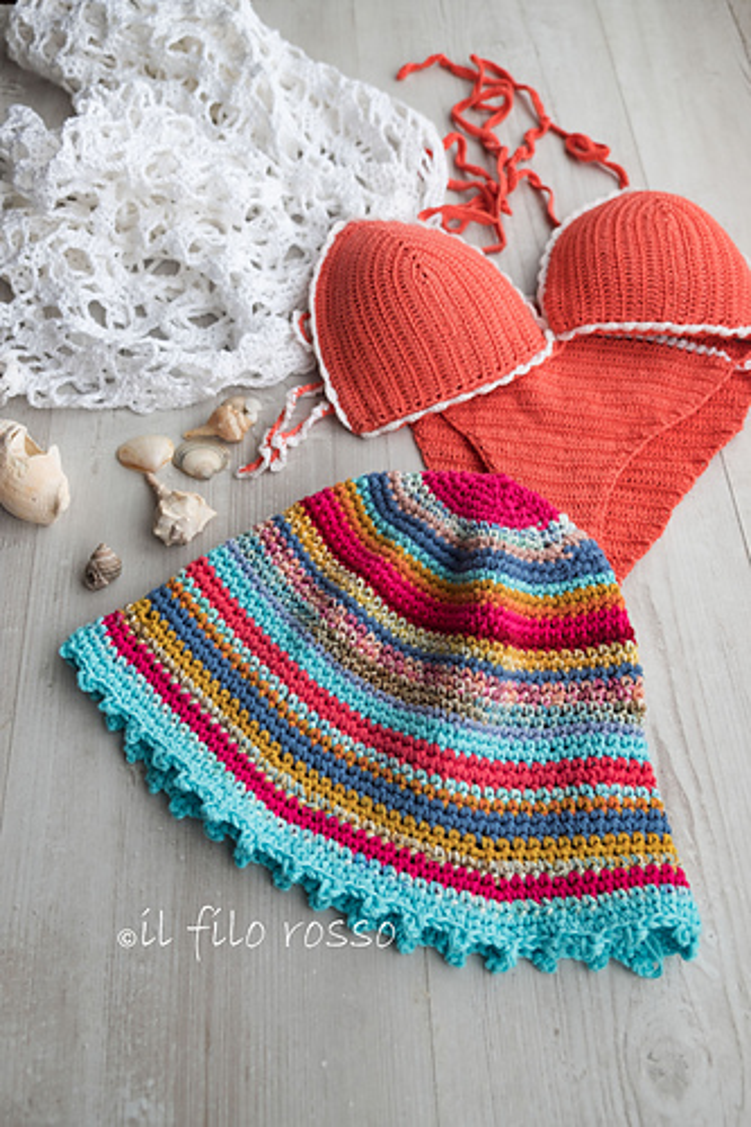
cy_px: 564
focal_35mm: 29
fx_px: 908
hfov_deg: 44.9
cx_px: 376
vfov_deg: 63.7
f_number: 2.8
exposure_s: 1/240
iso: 400
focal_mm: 19.6
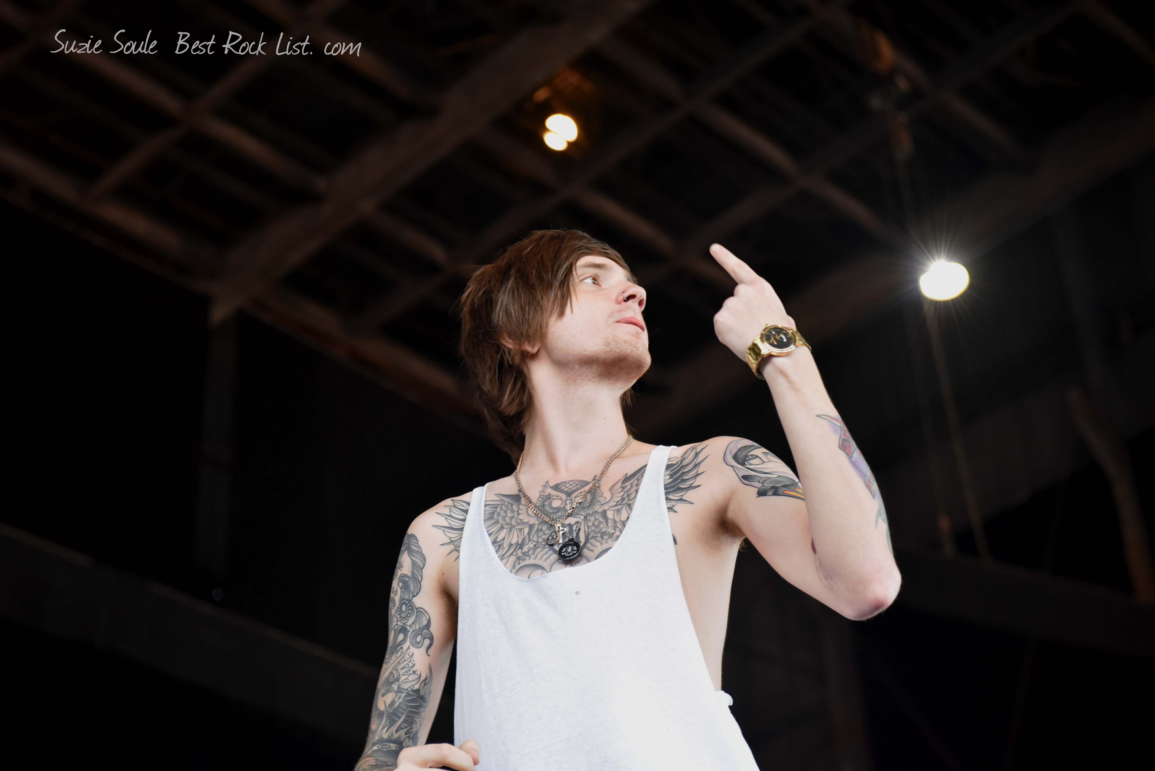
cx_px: 578
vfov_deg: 19.5
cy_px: 386
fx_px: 2247
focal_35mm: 70
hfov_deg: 28.8
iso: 4000
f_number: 4
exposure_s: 1/250
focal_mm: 70
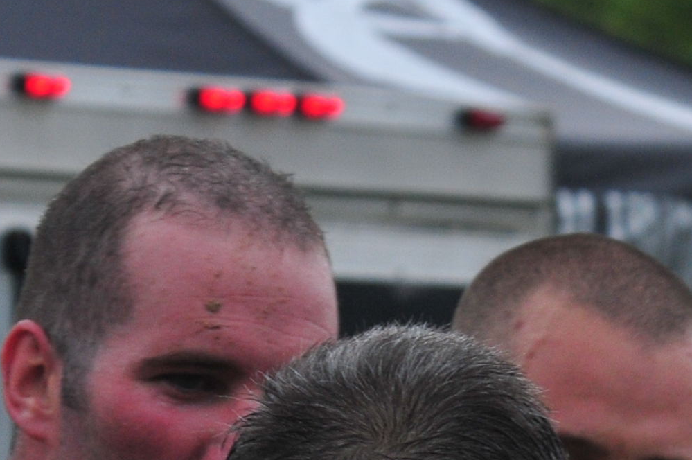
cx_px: 689
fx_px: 9890
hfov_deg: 4.0
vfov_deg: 2.7
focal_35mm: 515
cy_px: 855
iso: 320
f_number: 6.3
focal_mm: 80
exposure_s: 1/160
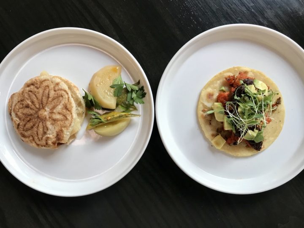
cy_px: 114
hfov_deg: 63.4
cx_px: 152
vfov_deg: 49.7
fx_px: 246
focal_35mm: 28
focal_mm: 3.99
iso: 40
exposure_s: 1/29
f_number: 1.8
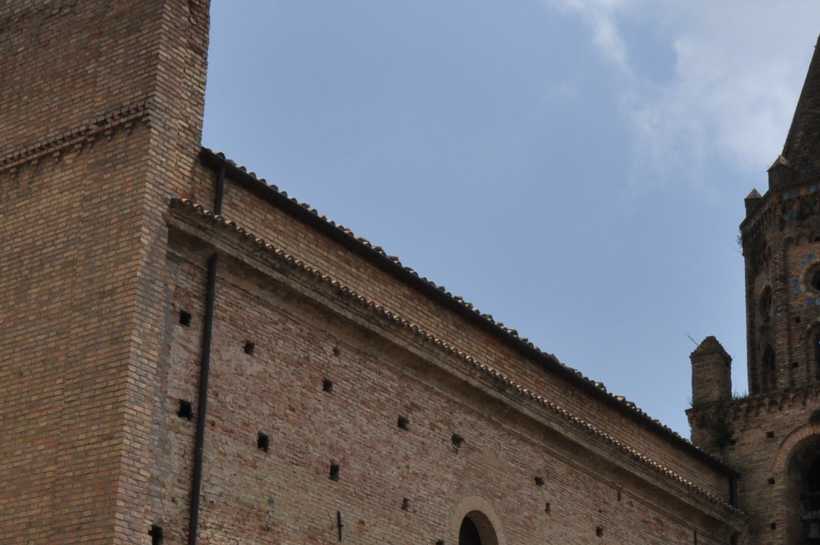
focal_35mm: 70
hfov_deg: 28.9
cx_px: 454
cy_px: 496
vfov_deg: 19.1
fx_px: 1593
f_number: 18
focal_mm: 18
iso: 560
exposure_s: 1/800
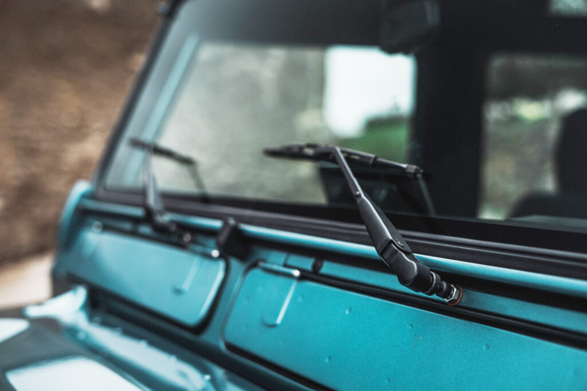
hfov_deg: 39.6
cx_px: 294
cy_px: 196
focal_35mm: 50
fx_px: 815
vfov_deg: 27.0
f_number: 2.8
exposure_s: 1/160
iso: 100
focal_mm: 50
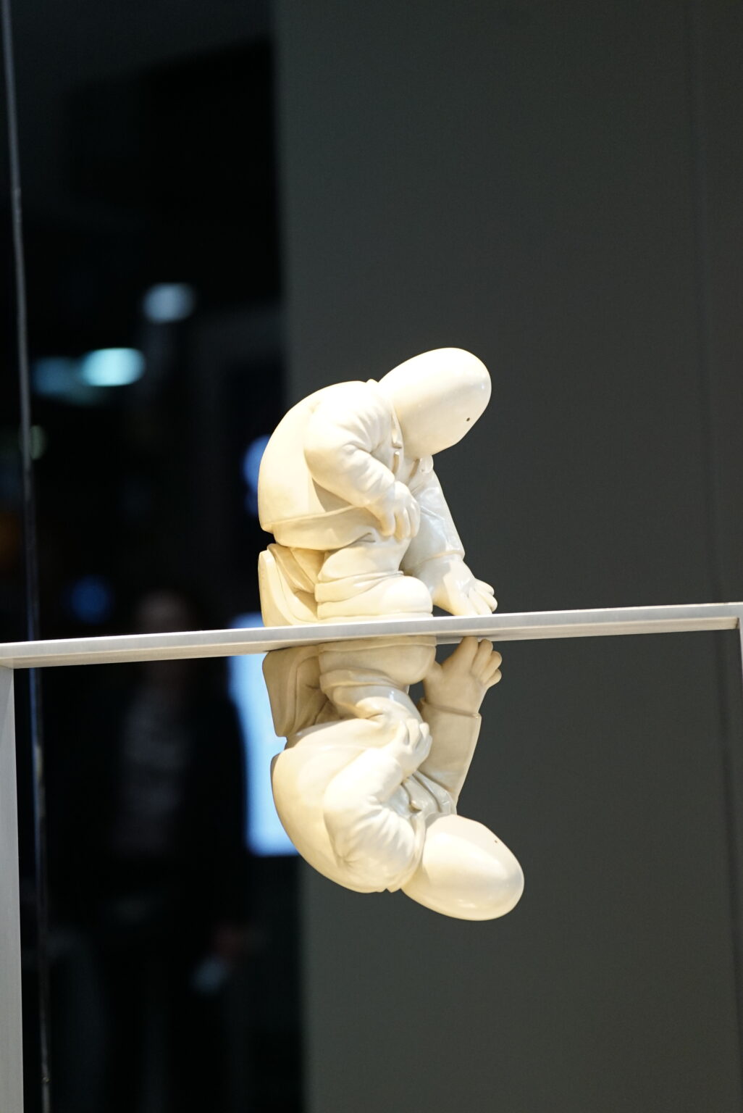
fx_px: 3864
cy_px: 556
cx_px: 372
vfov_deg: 16.4
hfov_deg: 11.0
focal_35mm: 125
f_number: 2.8
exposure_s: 1/100
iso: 3200
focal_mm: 125
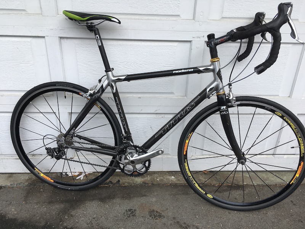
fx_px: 256
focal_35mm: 29
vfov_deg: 48.2
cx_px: 152
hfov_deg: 61.7
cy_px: 114
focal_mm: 4.15
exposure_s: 1/466
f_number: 2.2
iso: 25
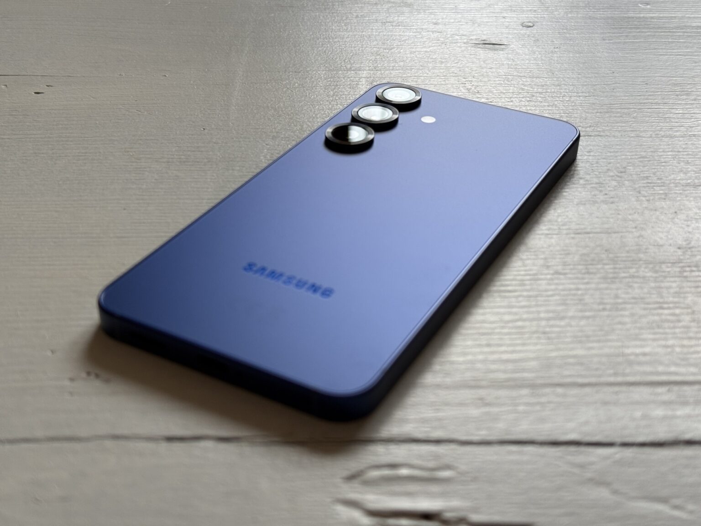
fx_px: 972
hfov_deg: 39.7
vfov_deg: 30.3
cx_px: 350
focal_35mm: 48
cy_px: 263
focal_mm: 6.76
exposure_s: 1/122
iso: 64
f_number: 1.78
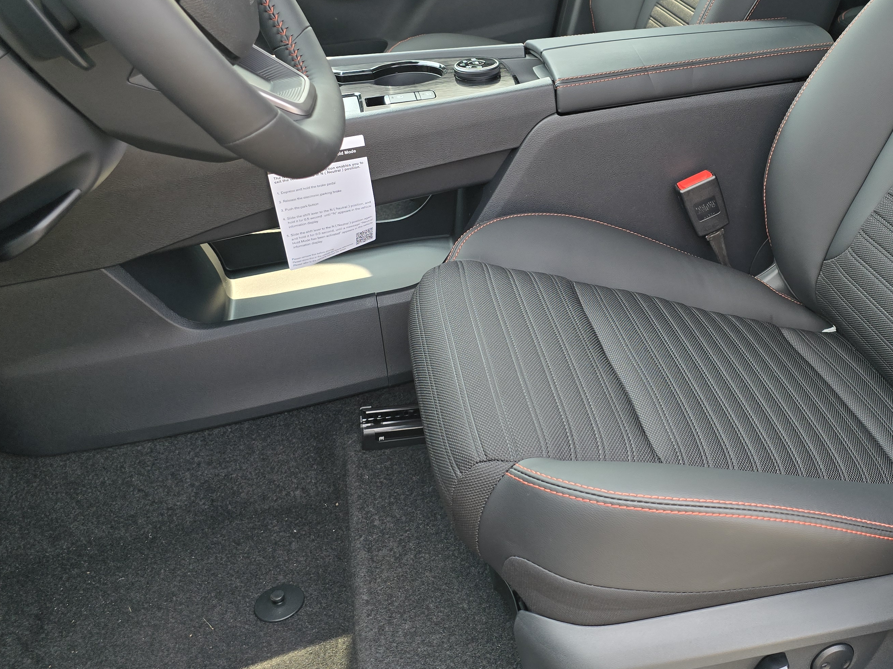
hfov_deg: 51.1
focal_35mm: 35
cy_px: 255
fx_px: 903
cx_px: 632
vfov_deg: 40.4
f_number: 1.7
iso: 32
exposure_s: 1/180
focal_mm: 6.3
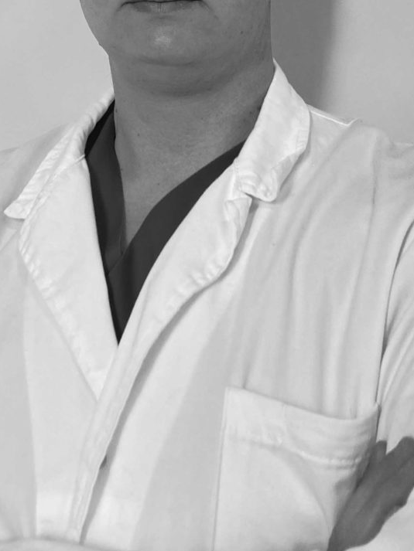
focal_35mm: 67
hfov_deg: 21.9
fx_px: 1068
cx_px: 141
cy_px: 29
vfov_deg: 27.6
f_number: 1.8
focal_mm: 3.99
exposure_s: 1/50
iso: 50
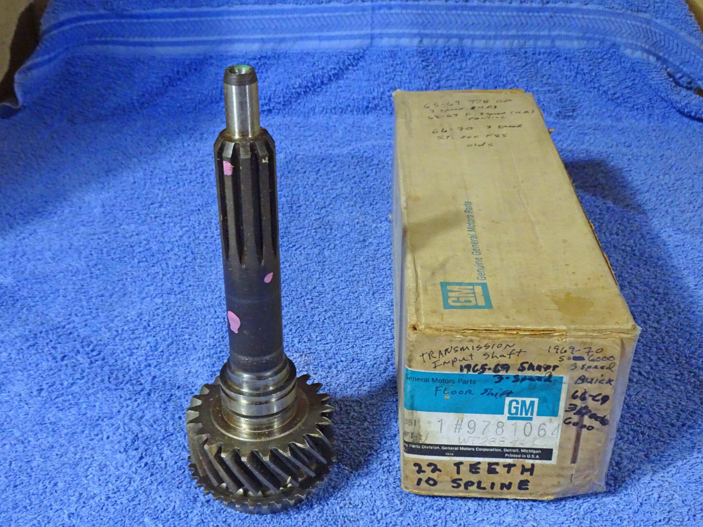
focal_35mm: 43
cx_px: 352
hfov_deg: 43.9
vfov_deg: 33.6
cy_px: 264
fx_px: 873
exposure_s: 1/20
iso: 800
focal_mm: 7.3
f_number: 4.5
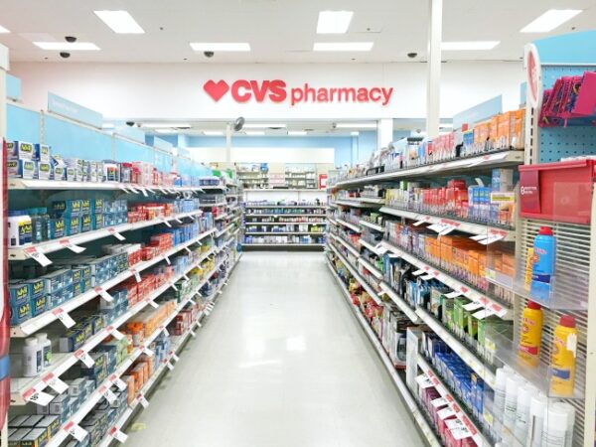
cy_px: 224
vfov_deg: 48.2
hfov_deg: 61.7
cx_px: 298
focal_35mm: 29
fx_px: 499
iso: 40
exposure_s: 1/30
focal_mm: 4.15
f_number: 2.2
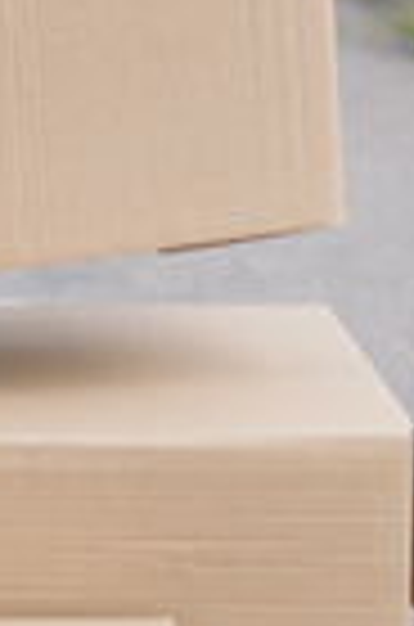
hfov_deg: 4.3
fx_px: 5530
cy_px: -1045
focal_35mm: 319
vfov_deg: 6.1
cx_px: 45
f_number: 2.2
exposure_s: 1/3200
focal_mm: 50
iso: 200
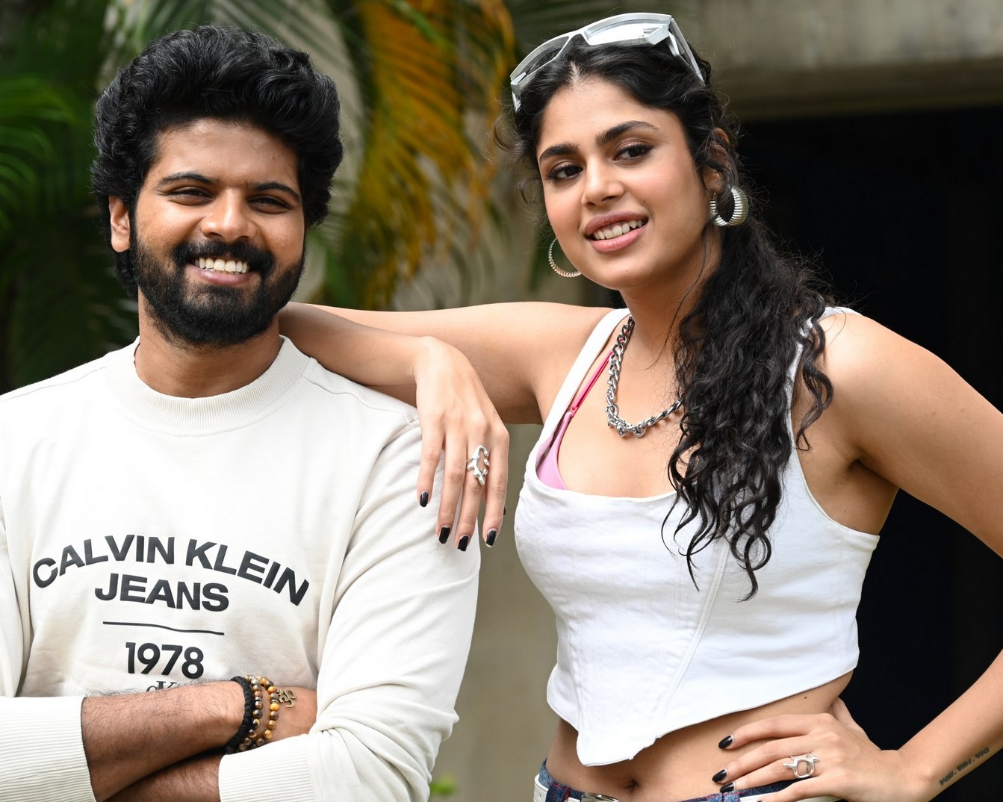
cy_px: 400
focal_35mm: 136
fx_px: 4037
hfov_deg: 14.2
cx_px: 487
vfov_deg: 11.3
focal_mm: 120
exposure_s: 1/500
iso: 800
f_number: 6.7
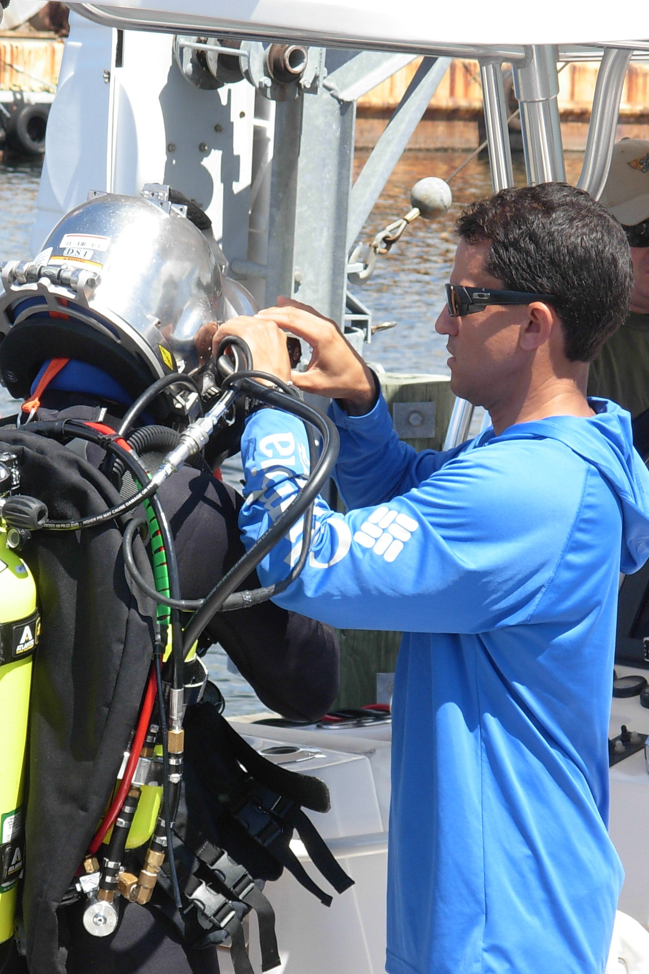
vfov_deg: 10.0
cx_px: 261
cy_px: 610
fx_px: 5543
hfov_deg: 6.7
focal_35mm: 205
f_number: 4.7
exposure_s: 1/296
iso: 79
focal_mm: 25.3
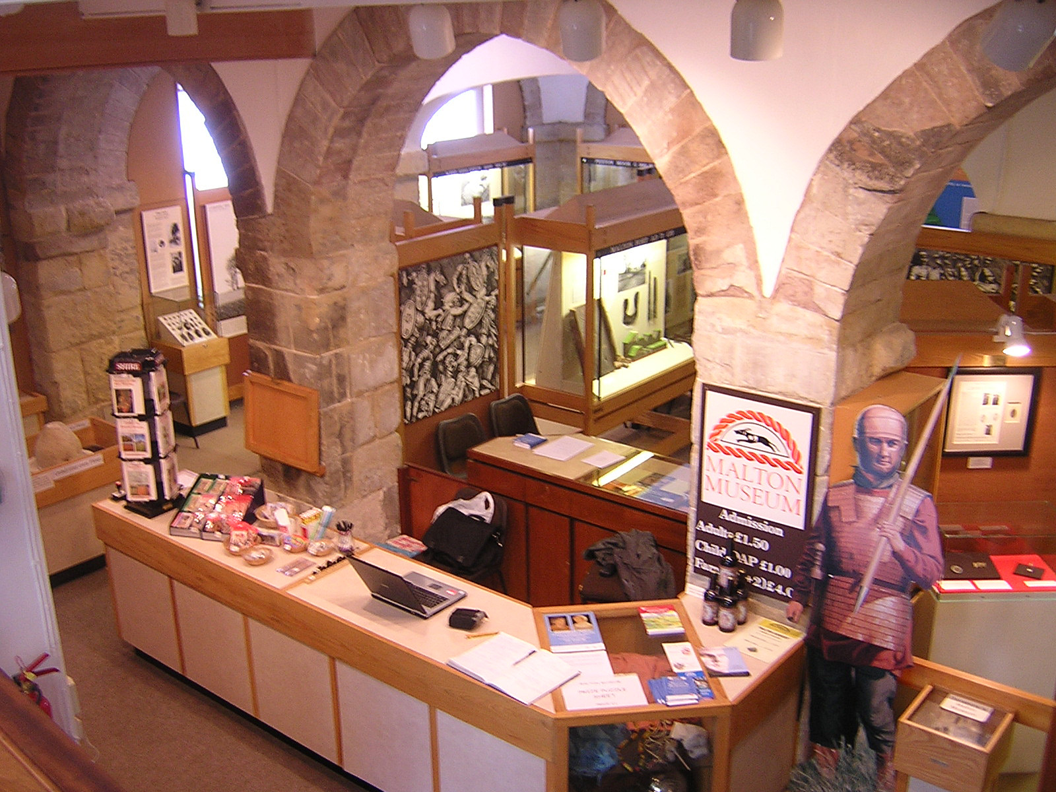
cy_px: 396
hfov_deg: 51.4
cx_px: 528
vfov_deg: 39.7
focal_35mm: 36
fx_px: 1098
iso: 137
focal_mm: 4.7
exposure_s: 1/3.4
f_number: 2.6
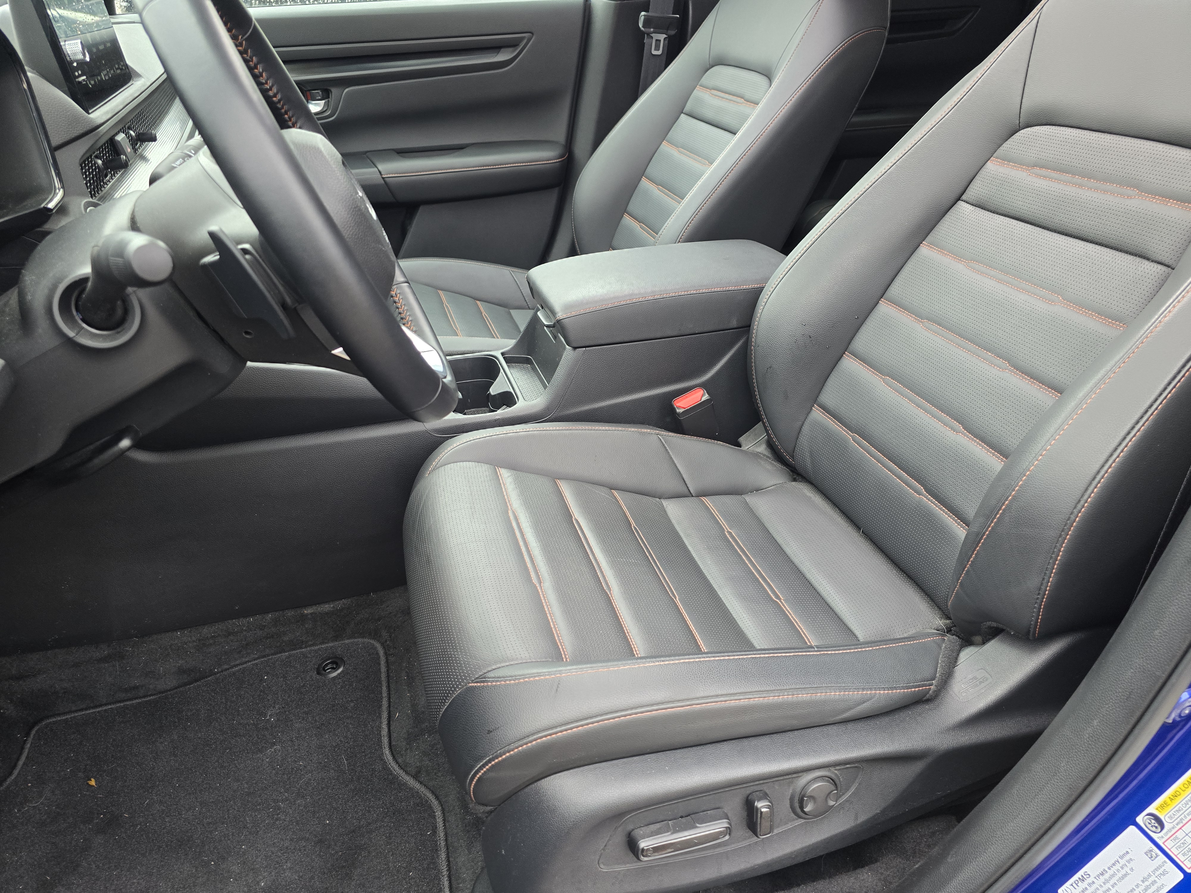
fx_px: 791
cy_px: 446
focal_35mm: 23
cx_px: 596
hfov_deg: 73.9
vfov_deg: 58.9
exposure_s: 1/120
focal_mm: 6.3
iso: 200
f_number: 1.7
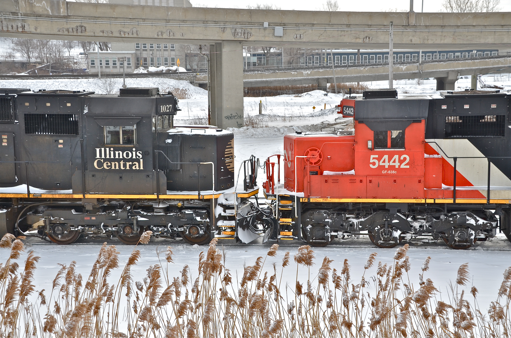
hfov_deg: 30.6
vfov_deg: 20.5
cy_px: 169
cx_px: 256
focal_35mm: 66
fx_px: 935
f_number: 8
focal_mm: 44
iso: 200
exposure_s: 1/400
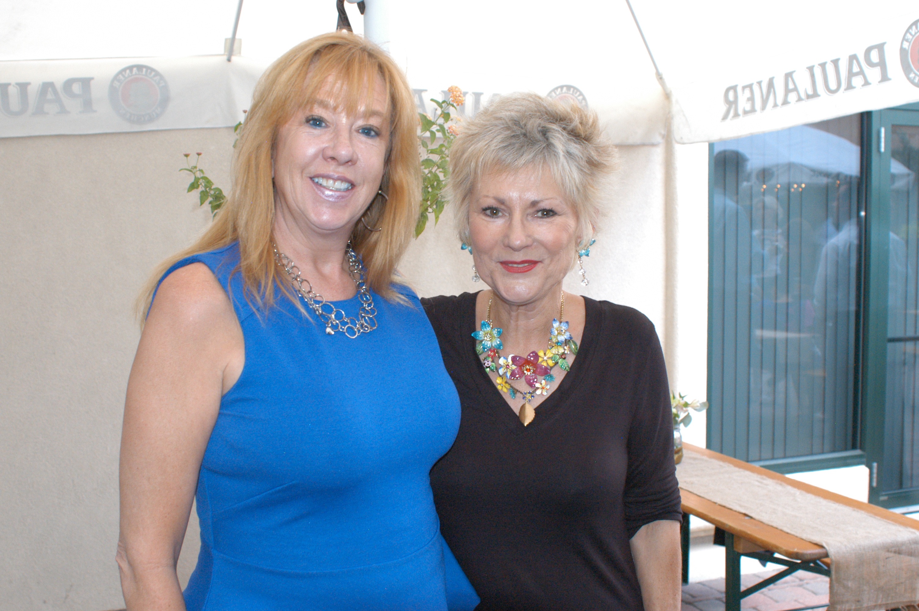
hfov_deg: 46.4
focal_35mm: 42
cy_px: 306
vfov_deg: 31.8
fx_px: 1071
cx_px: 460
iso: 1250
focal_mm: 28
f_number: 5.6
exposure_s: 1/90
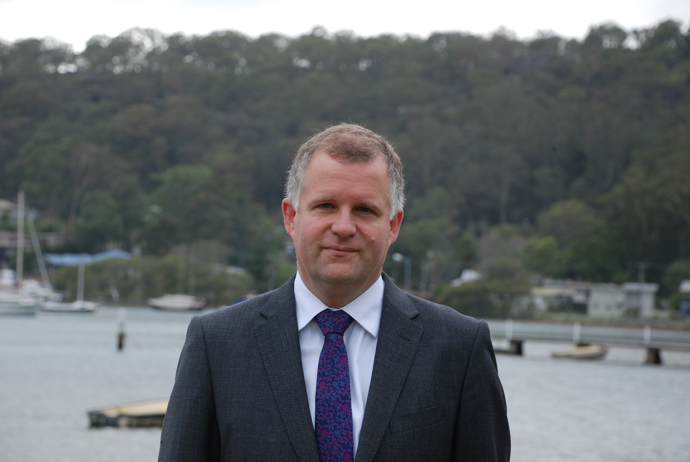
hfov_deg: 18.2
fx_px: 2159
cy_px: 231
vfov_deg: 12.2
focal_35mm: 112
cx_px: 345
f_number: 5.6
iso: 400
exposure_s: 1/400
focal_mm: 75
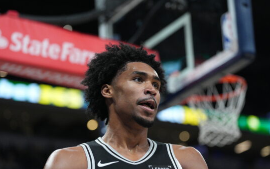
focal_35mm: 114
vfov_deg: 11.5
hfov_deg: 18.3
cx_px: 143
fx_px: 839
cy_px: 94
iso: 4000
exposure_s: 1/2000
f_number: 2.8
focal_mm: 101
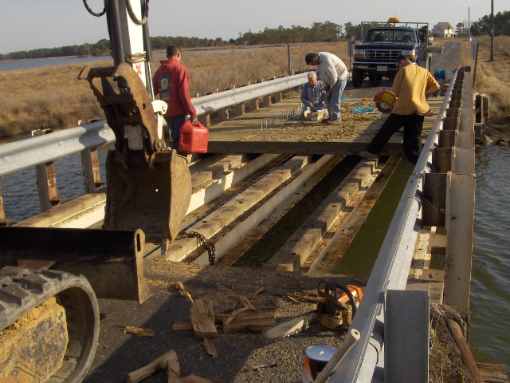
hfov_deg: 46.8
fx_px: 589
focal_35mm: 40
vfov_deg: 36.0
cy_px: 192
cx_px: 255
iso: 100
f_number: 4.59
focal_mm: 6.8
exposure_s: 1/556
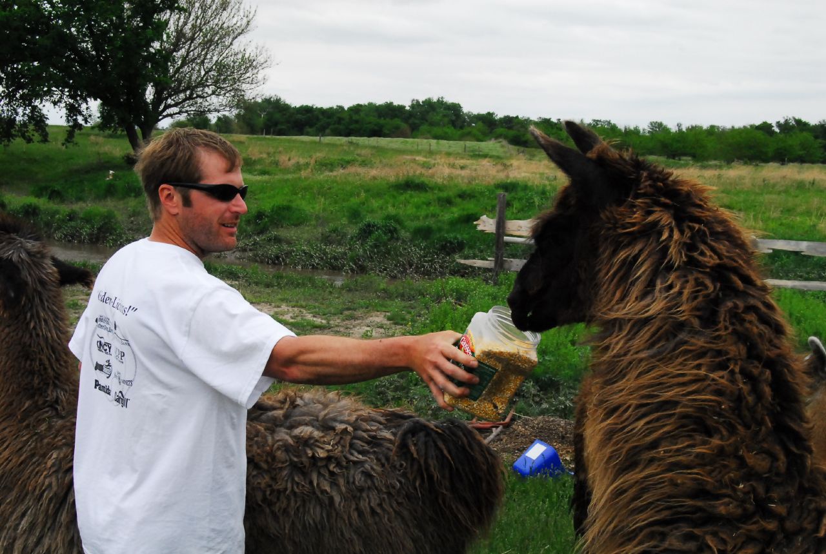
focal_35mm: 51
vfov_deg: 26.6
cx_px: 413
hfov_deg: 38.8
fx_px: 1172
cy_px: 277
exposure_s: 1/640
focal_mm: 34
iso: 1250
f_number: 13
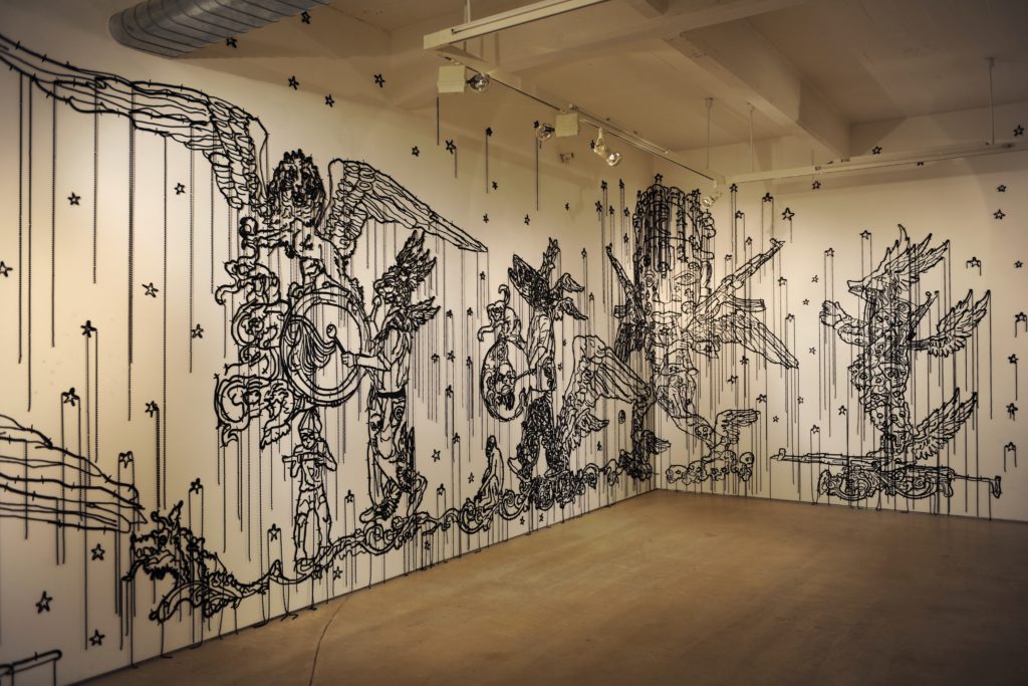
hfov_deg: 63.7
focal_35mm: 29
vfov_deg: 45.0
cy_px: 343
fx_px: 828
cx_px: 514
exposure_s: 1/8
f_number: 2.8
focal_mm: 29
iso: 100
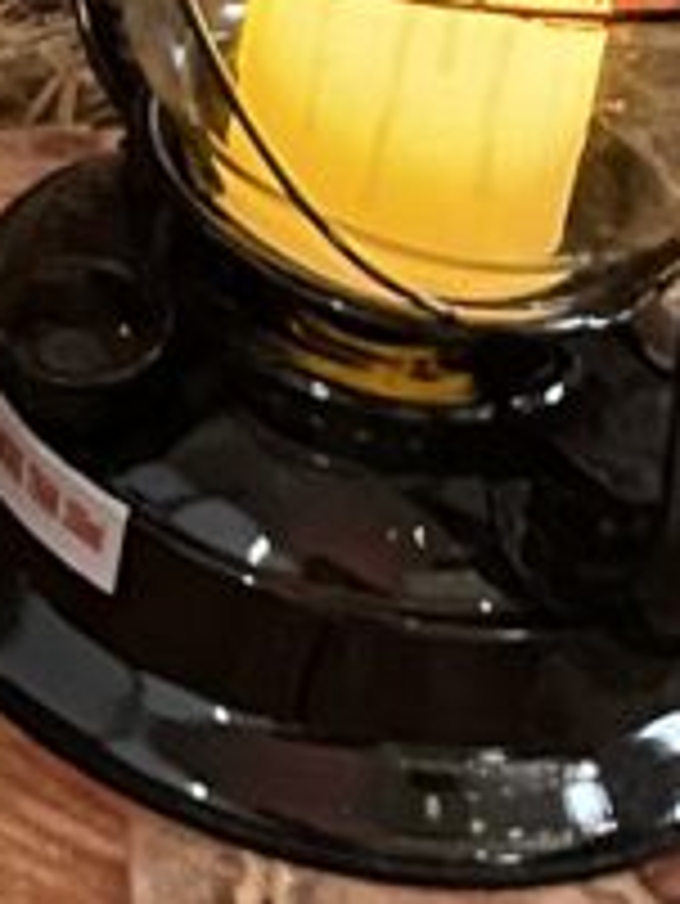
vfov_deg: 9.0
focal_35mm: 199
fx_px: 5207
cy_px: -1273
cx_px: -1112
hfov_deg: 6.9
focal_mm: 4.2
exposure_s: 1/30
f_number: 1.6
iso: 640
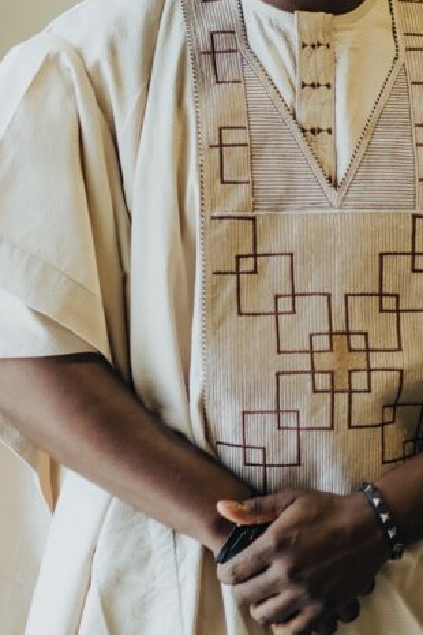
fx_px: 3260
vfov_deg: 11.1
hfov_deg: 7.4
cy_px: 100
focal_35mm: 185
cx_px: 238
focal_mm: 56
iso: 400
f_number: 1.4
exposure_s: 1/250
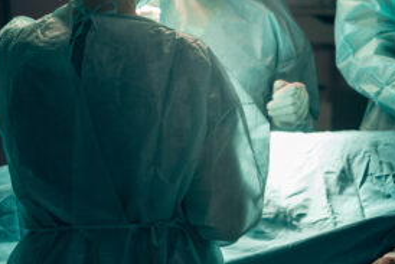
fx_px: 2053
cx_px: 193
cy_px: -28
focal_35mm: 187
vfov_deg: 7.3
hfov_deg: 11.0
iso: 400
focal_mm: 50
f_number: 2.8
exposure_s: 1/50
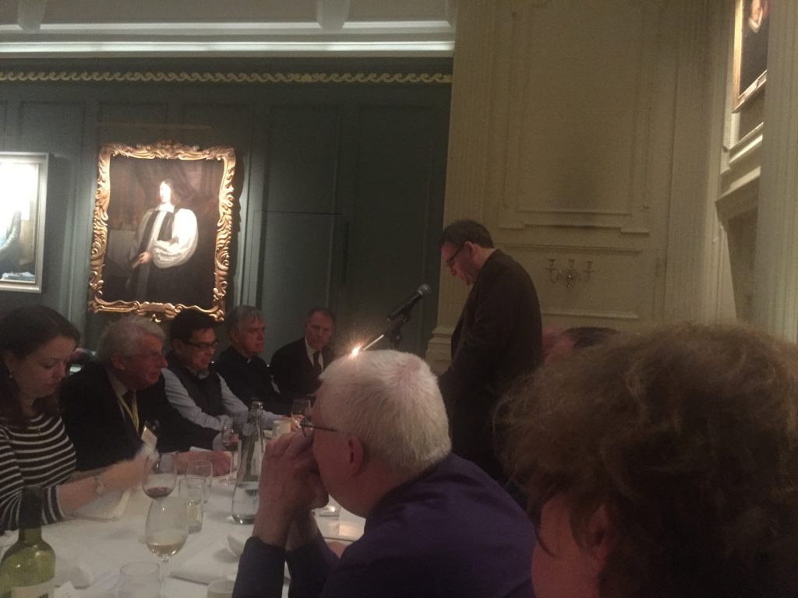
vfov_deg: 48.2
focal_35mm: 29
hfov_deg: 61.7
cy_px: 299
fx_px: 669
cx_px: 399
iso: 640
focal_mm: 4.15
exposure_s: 1/17
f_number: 2.2
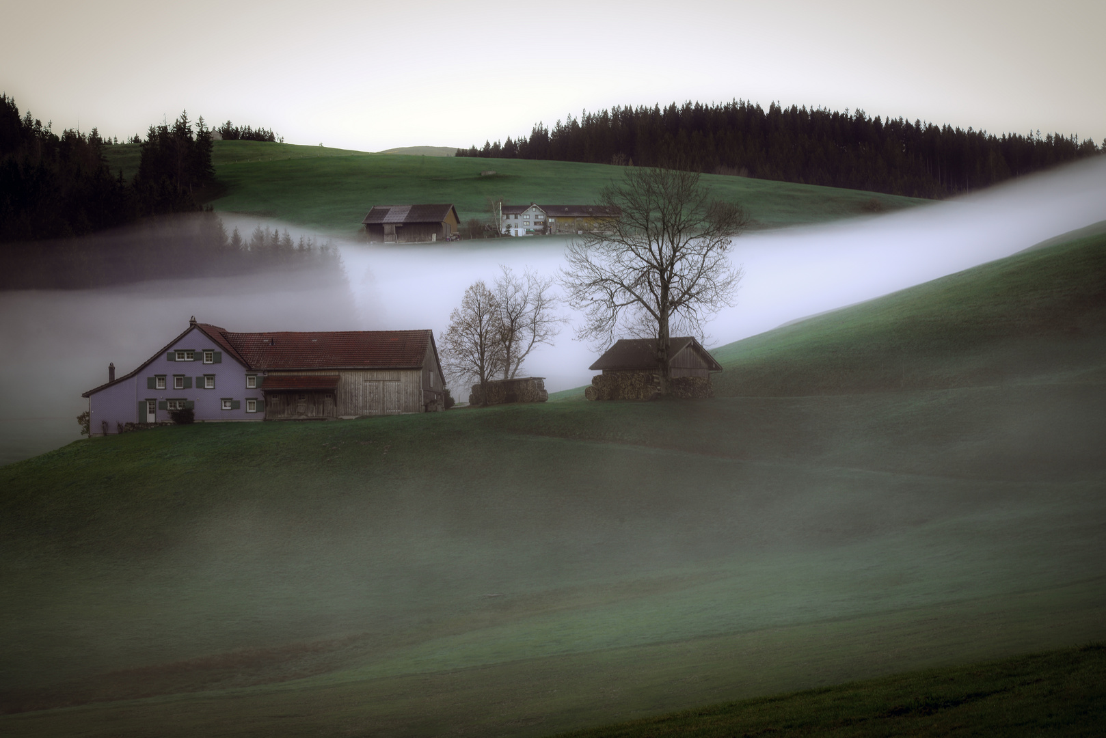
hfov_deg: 23.9
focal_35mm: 85
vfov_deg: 16.1
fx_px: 2612
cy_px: 369
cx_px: 553
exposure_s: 1/20
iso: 100
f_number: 16
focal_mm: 85
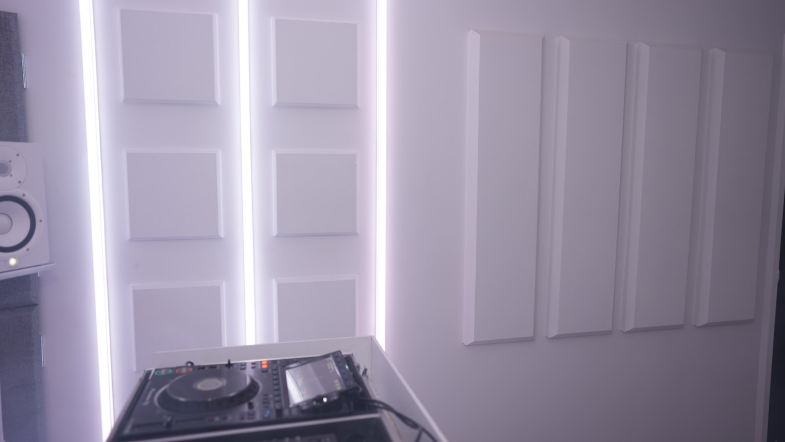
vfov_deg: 44.4
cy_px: 214
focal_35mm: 26
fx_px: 541
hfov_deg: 71.9
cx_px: 403
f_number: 1.8
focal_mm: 24
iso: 160
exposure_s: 1/100
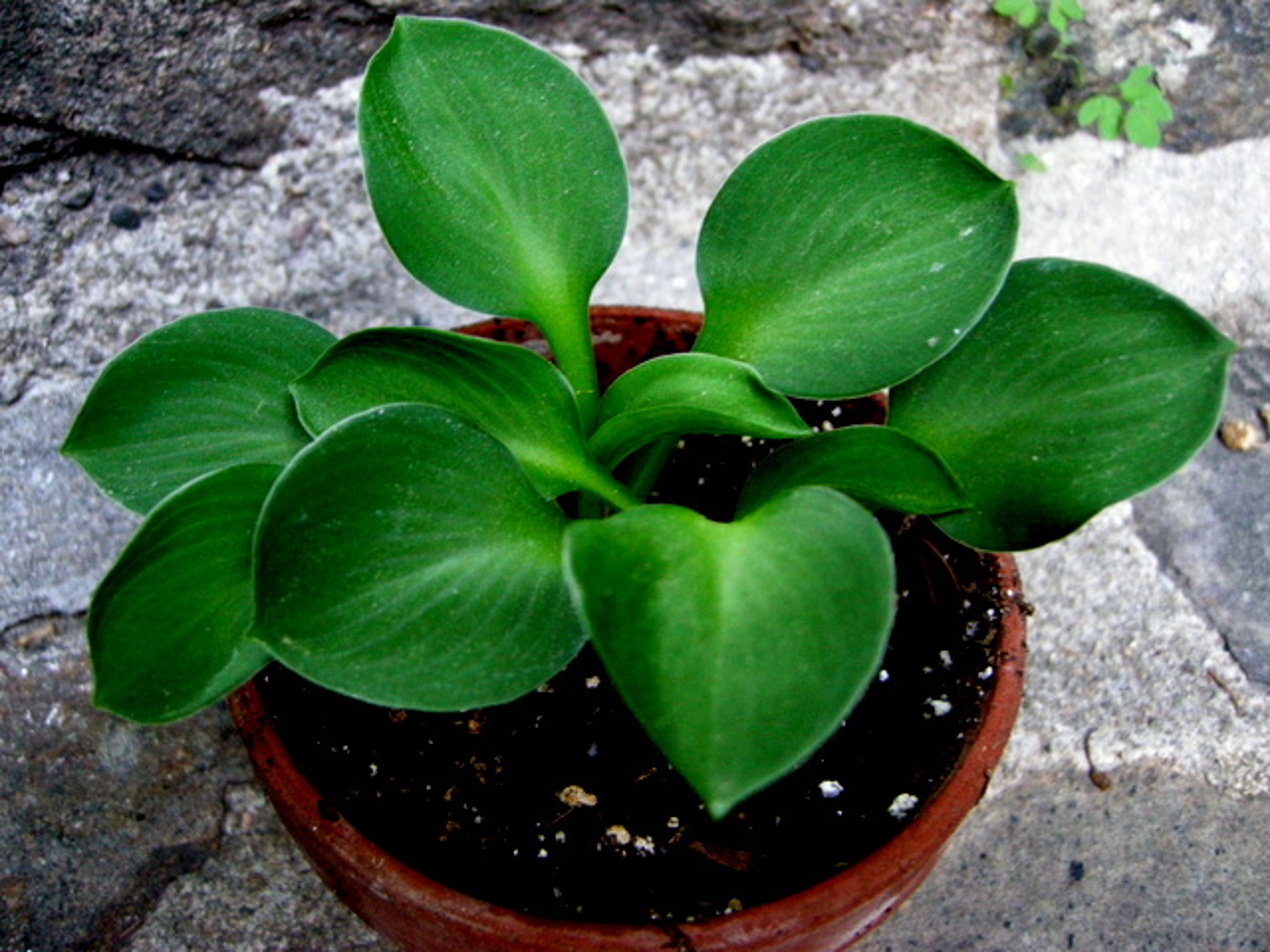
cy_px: 476
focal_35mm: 36
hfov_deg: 51.4
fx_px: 1321
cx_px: 635
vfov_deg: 39.7
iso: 400
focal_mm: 7.5
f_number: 2.7
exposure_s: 1/10.3
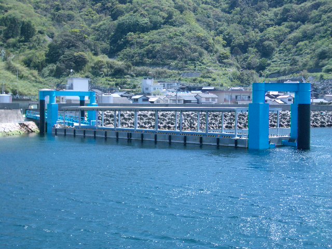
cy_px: 124
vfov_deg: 23.7
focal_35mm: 62
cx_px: 166
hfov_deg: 31.2
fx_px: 595
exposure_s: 1/400
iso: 50
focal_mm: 10.2
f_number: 3.5
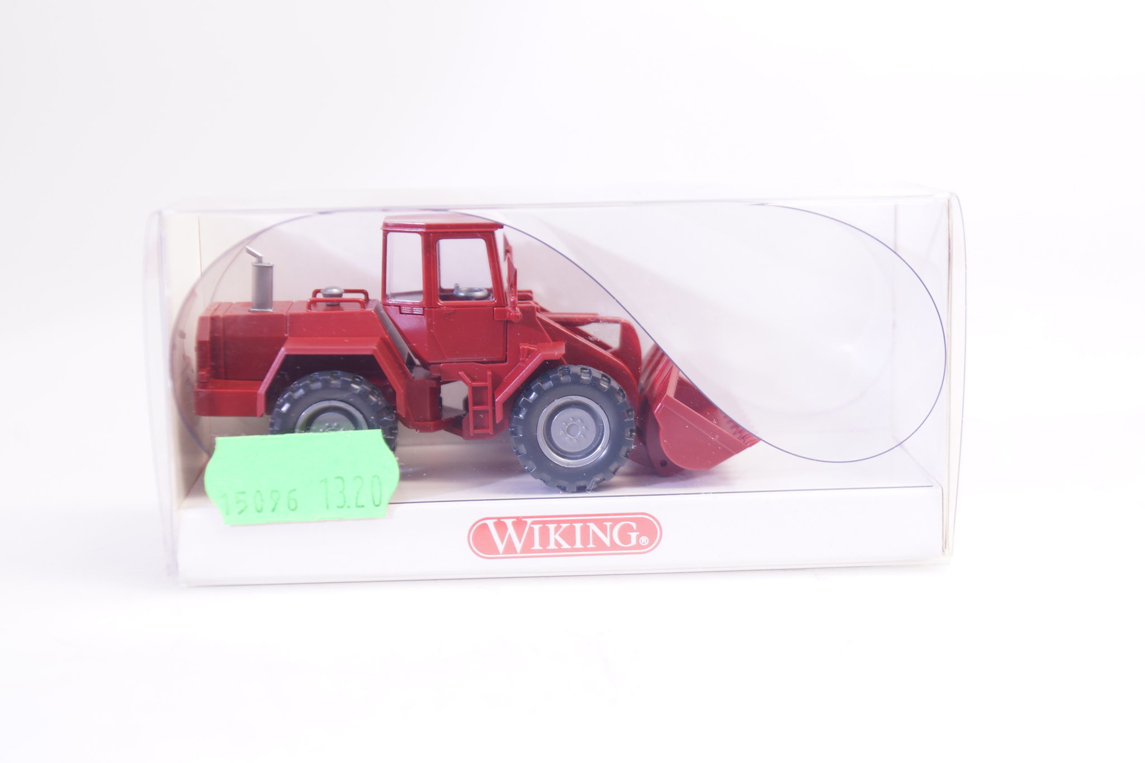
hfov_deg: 37.9
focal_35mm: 52
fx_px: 1670
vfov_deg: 25.7
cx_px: 572
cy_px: 382
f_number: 6.3
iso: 200
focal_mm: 35
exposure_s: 1/6
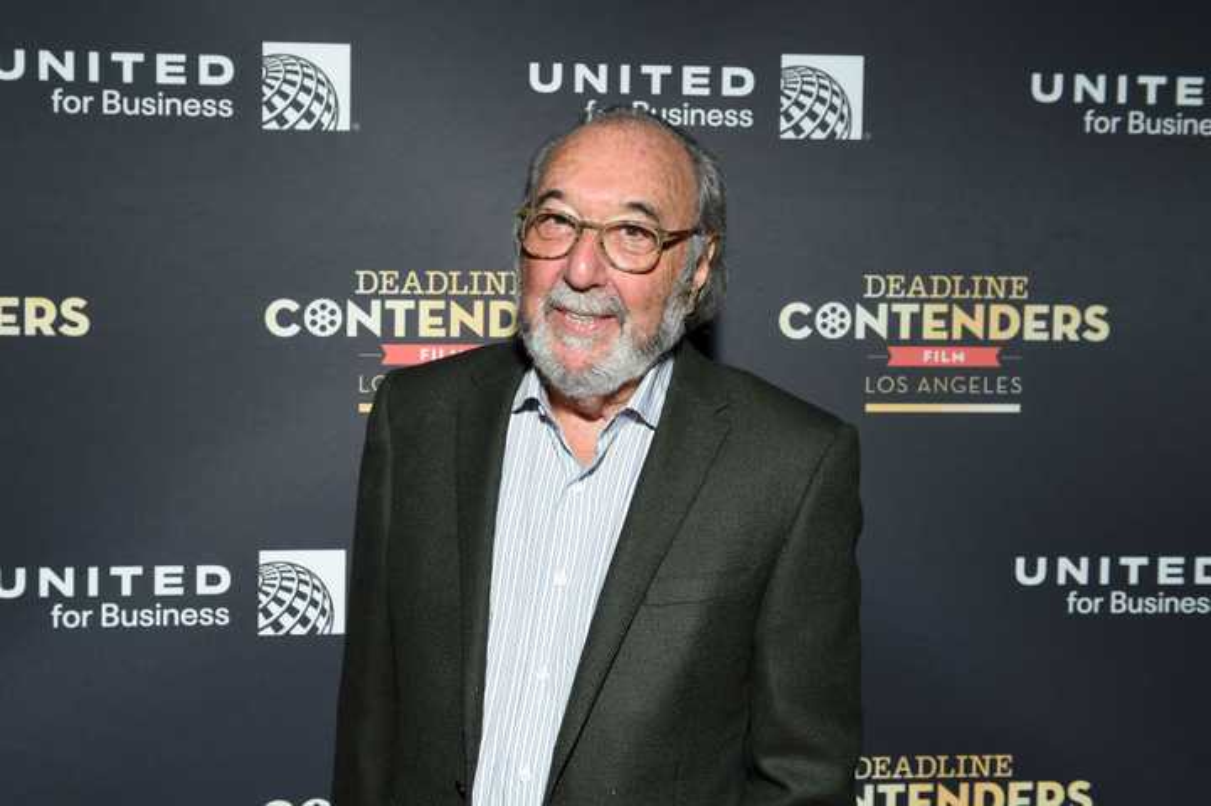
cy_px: 403
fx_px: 1177
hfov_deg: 54.5
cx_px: 606
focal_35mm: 35
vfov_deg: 37.8
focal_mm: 35
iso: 1600
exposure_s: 1/160
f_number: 6.3
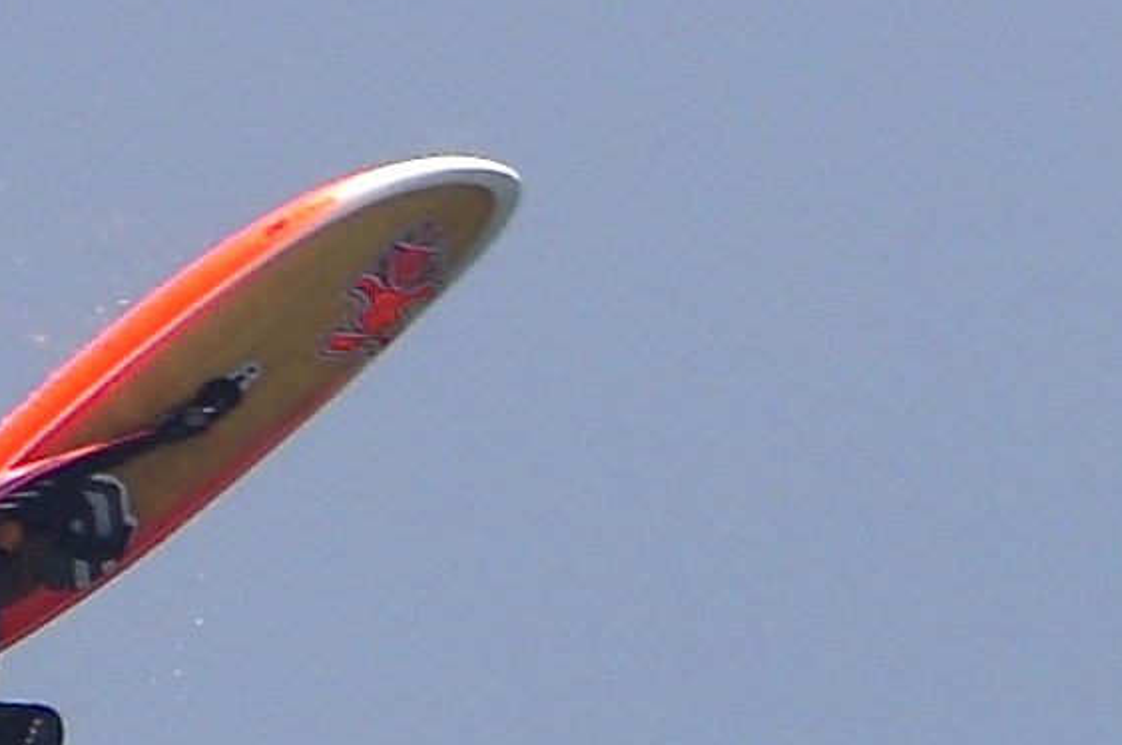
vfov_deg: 0.6
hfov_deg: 1.0
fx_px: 66899
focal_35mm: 2149
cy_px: 1462
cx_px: -1468
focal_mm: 300
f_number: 11
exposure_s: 1/400
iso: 200
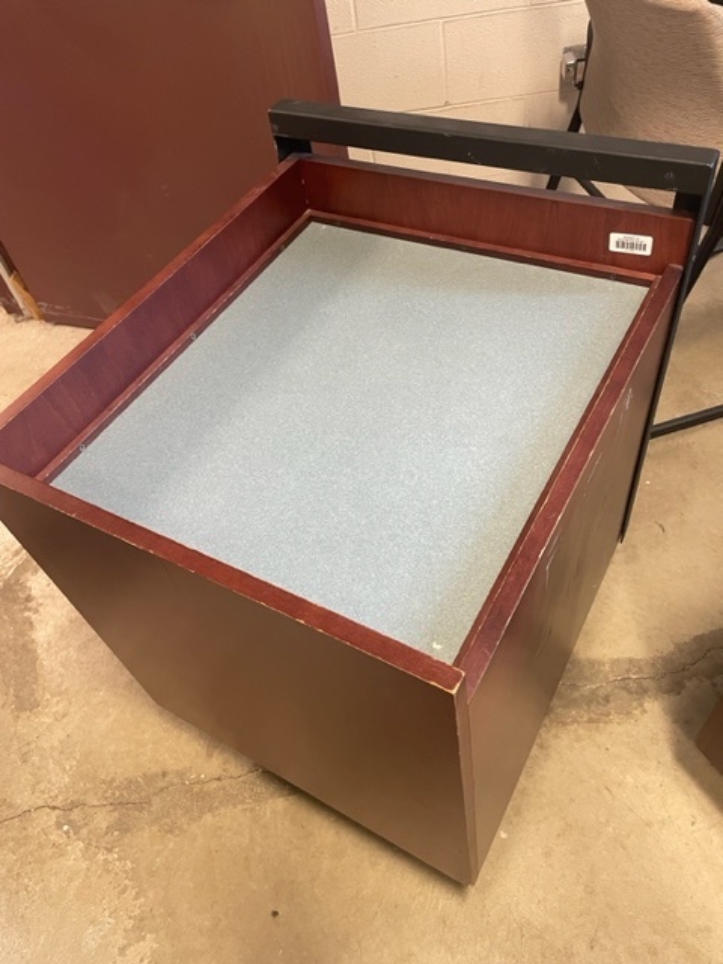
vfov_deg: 67.3
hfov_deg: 53.1
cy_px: 482
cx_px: 362
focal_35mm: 26
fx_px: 724
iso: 250
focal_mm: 4.2
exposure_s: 1/60
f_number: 1.6
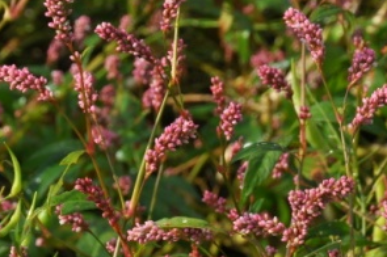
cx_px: 109
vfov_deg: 3.2
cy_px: 39
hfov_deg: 4.8
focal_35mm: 427
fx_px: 4585
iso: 200
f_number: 13
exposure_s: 1/250
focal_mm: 120
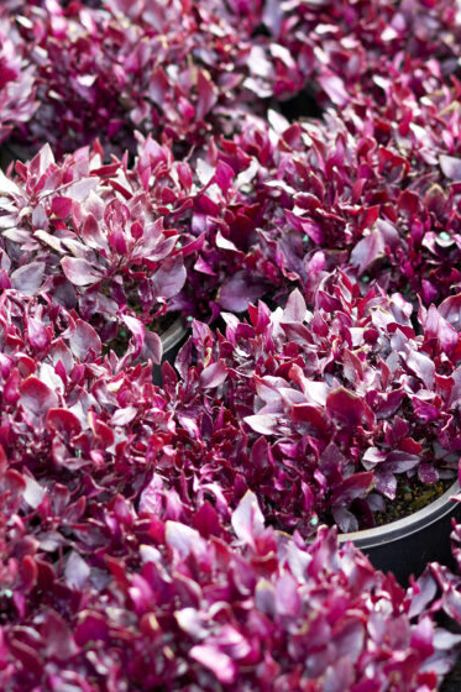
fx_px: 2883
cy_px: 257
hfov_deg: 9.1
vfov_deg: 13.7
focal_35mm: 150
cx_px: 260
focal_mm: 55
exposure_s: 1/400
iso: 100
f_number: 2.2
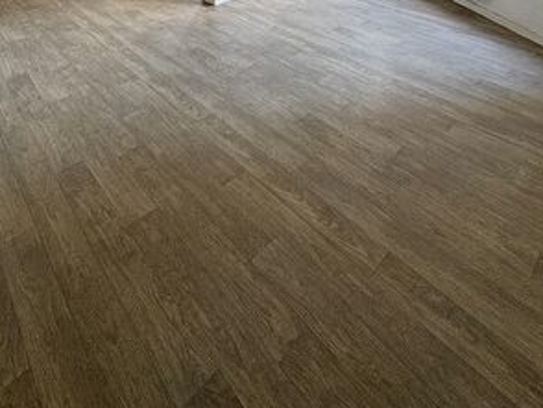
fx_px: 392
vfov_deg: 42.2
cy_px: -49
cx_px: 244
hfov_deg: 69.2
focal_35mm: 25
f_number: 2.2
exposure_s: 1/99
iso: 80
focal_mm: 2.22
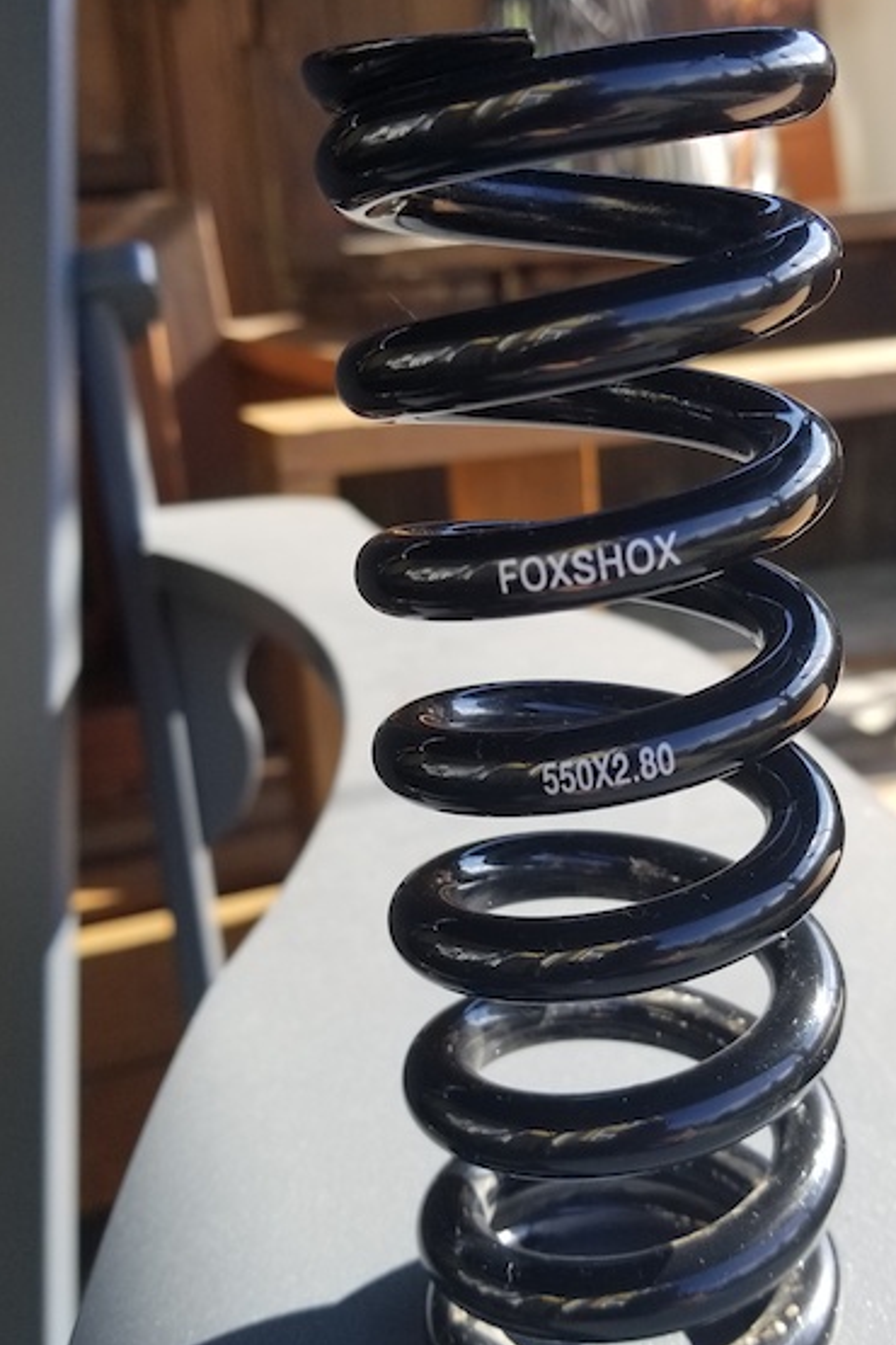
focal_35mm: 39
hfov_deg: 34.1
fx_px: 1456
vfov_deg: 49.6
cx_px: 530
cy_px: 671
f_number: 1.7
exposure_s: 1/488
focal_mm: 4.25
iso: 50
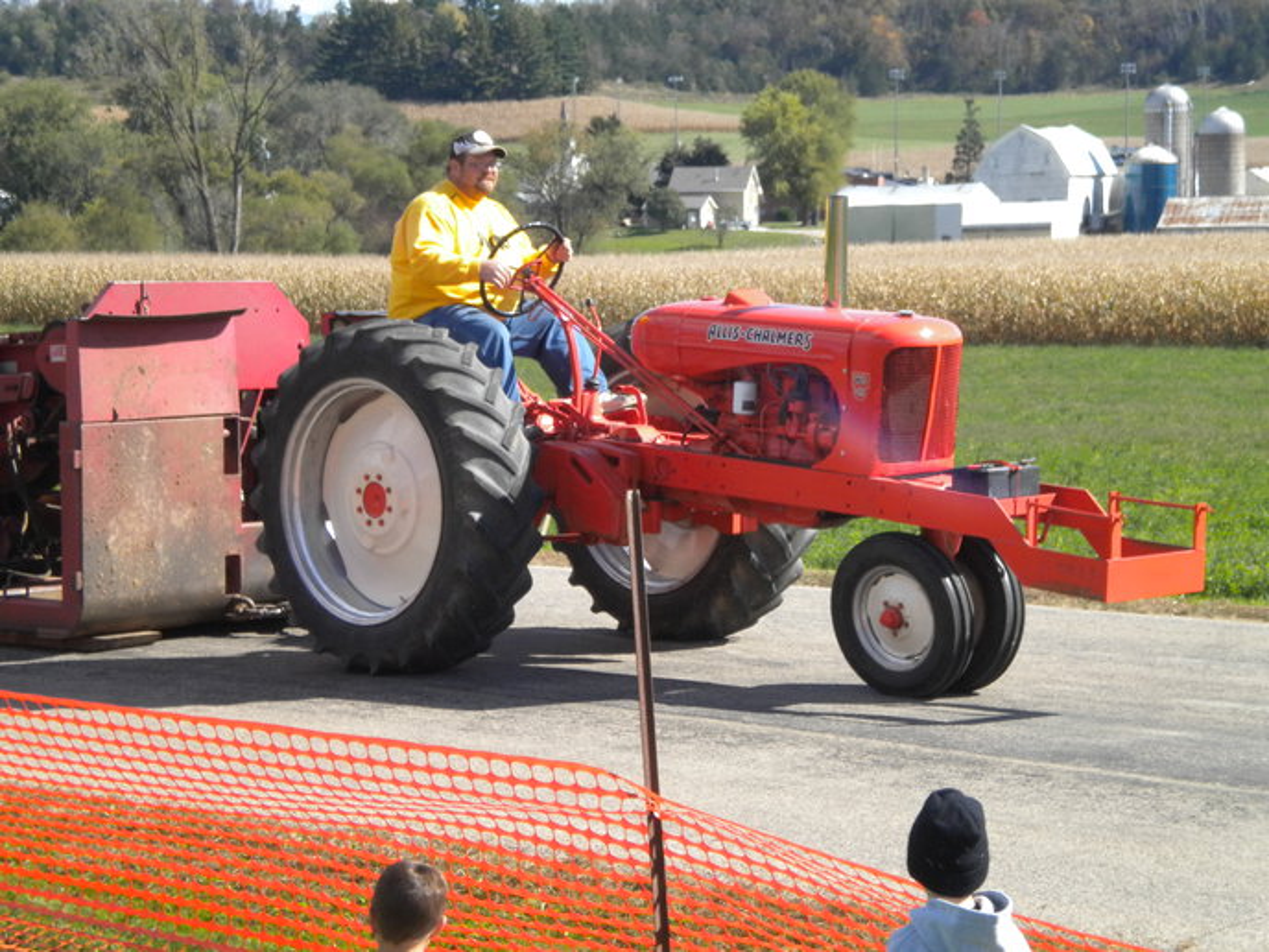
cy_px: 476
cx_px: 634
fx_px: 3849
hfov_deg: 18.7
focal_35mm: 105
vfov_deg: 14.1
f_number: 5.9
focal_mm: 18.9
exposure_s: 1/438
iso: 213
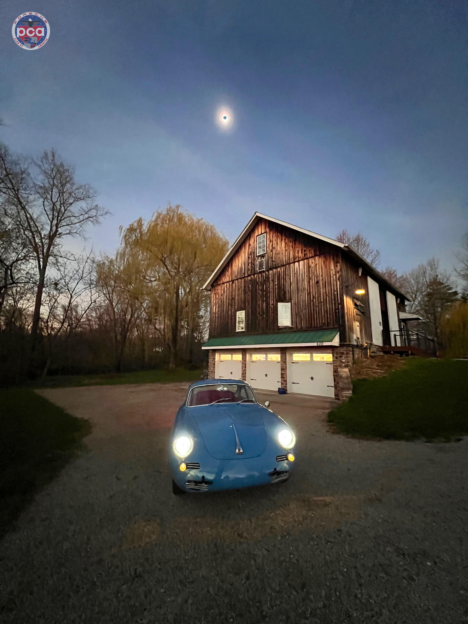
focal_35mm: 13
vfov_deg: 106.2
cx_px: 234
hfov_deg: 89.9
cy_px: 312
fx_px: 234
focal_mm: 1.57
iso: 1250
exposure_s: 1/30
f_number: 1.8
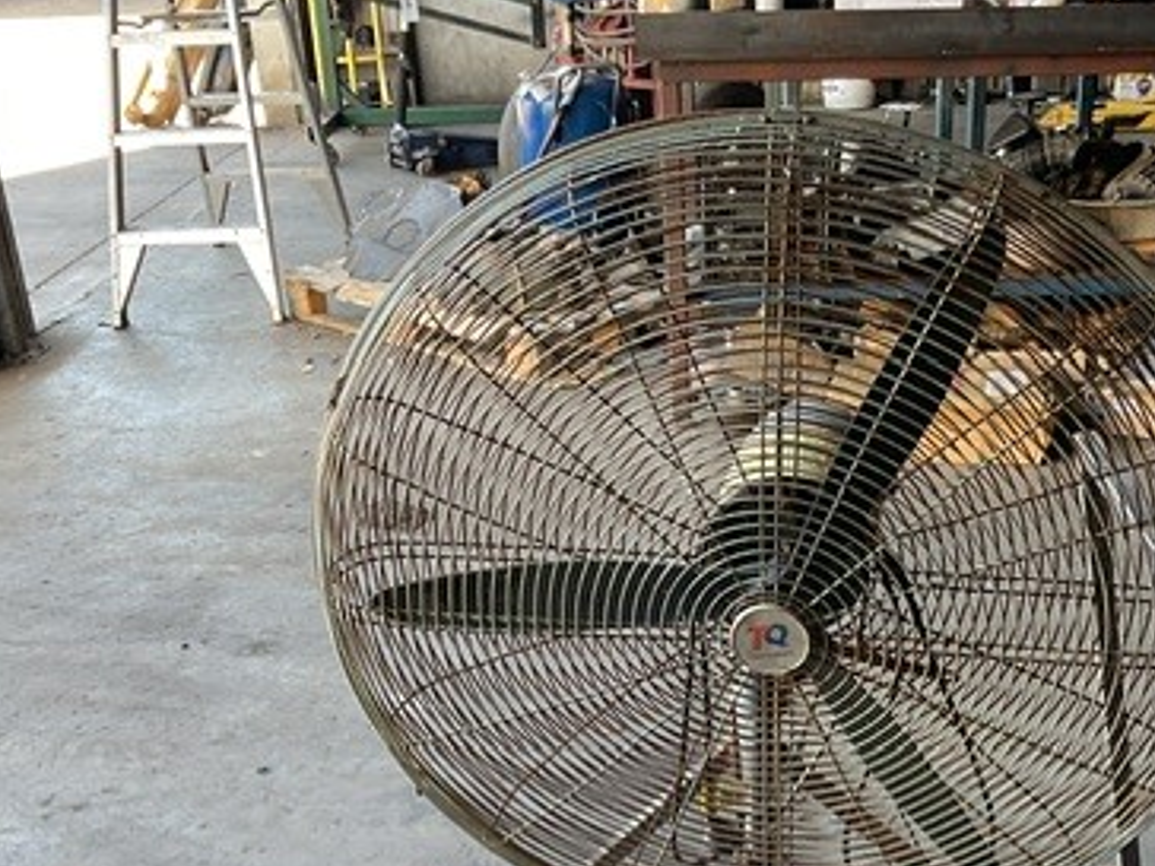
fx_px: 1702
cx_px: 758
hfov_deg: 37.1
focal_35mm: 51
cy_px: 749
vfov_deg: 27.7
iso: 40
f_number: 1.8
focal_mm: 3
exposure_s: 1/50
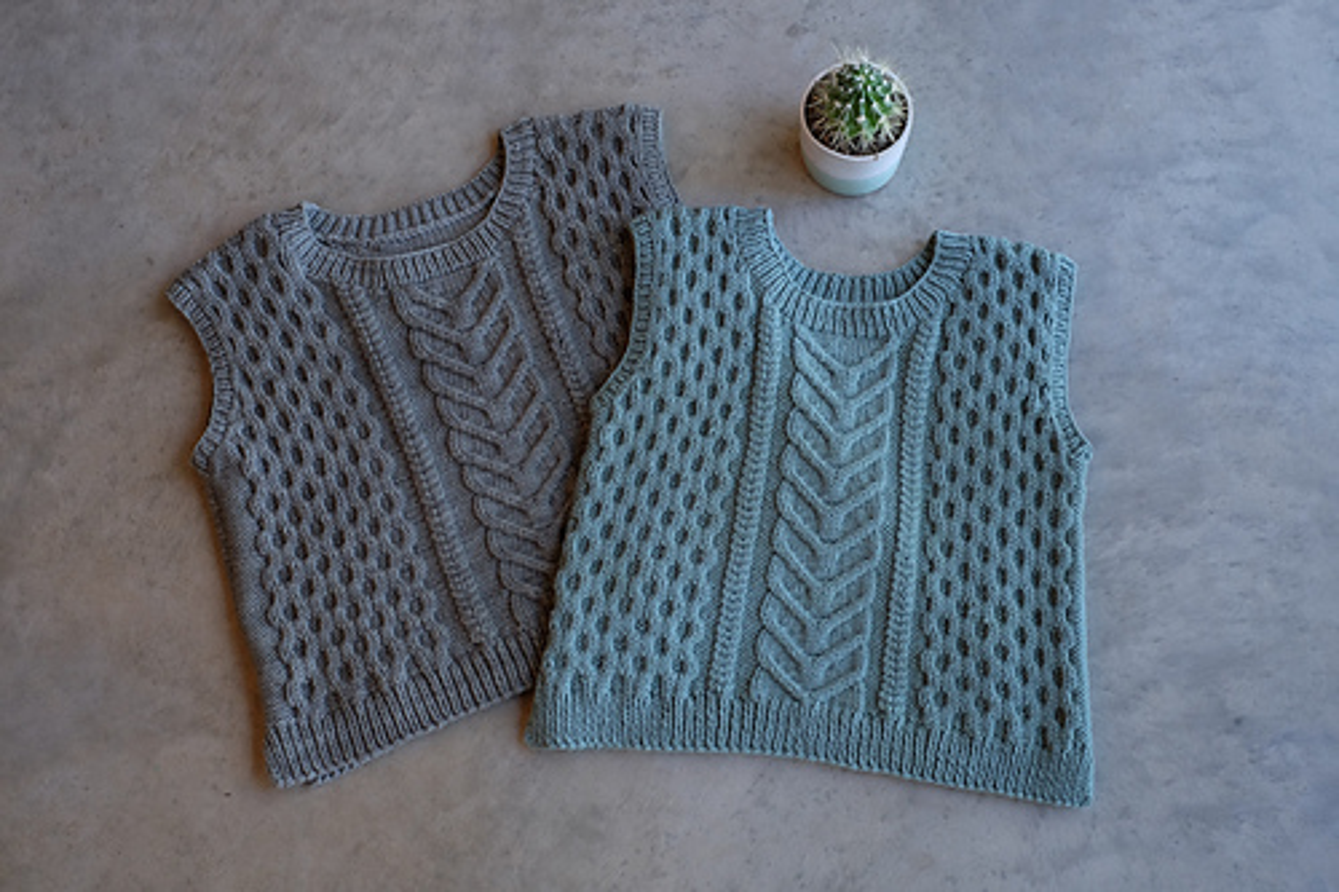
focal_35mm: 53
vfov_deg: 25.5
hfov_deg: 37.5
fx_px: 1971
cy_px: 446
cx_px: 670
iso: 800
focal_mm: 35
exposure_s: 1/125
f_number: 3.6
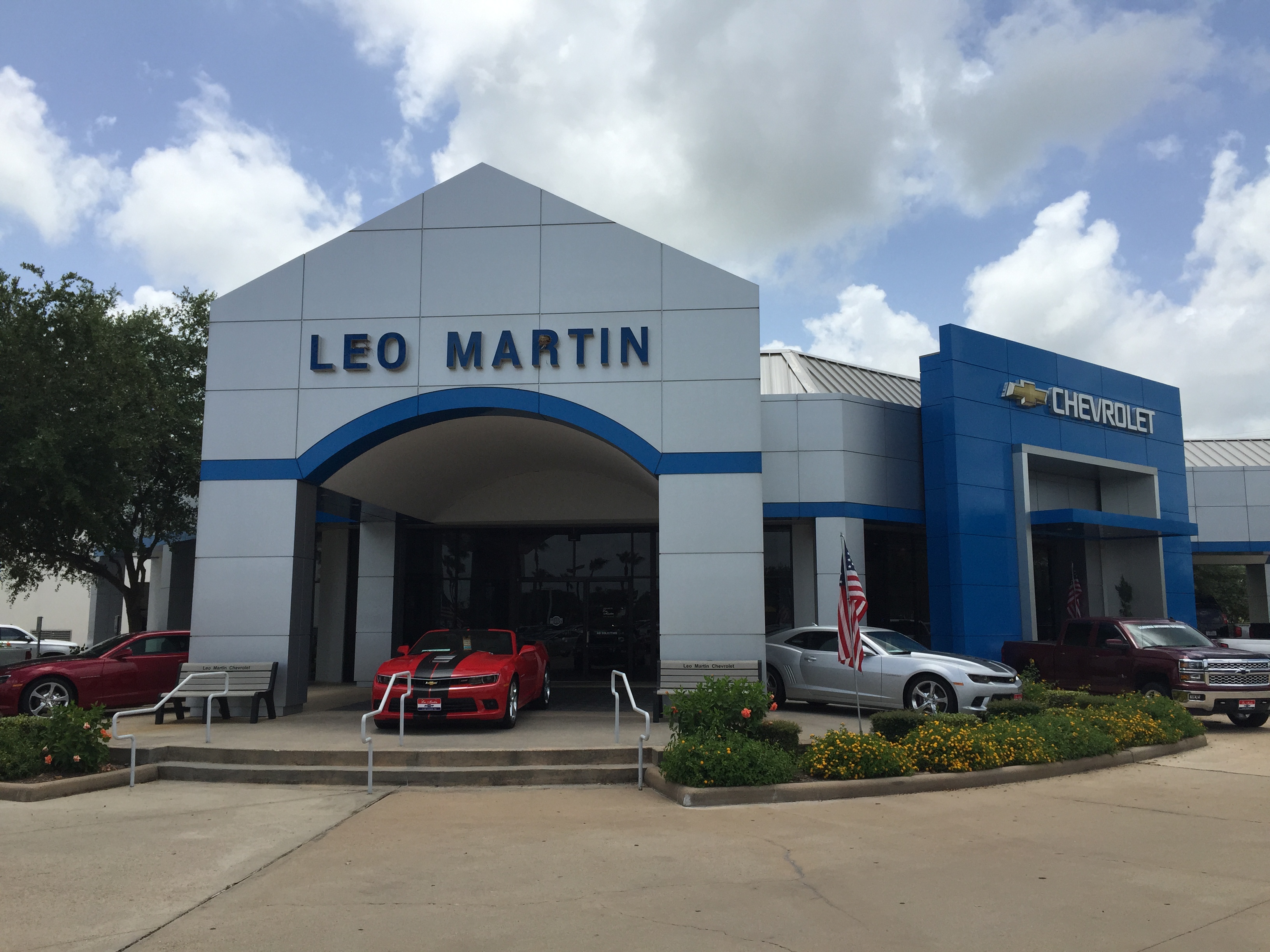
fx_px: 1064
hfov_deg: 61.7
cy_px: 476
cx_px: 635
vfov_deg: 48.2
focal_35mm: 29
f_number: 2.2
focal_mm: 4.15
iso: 32
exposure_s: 1/3049
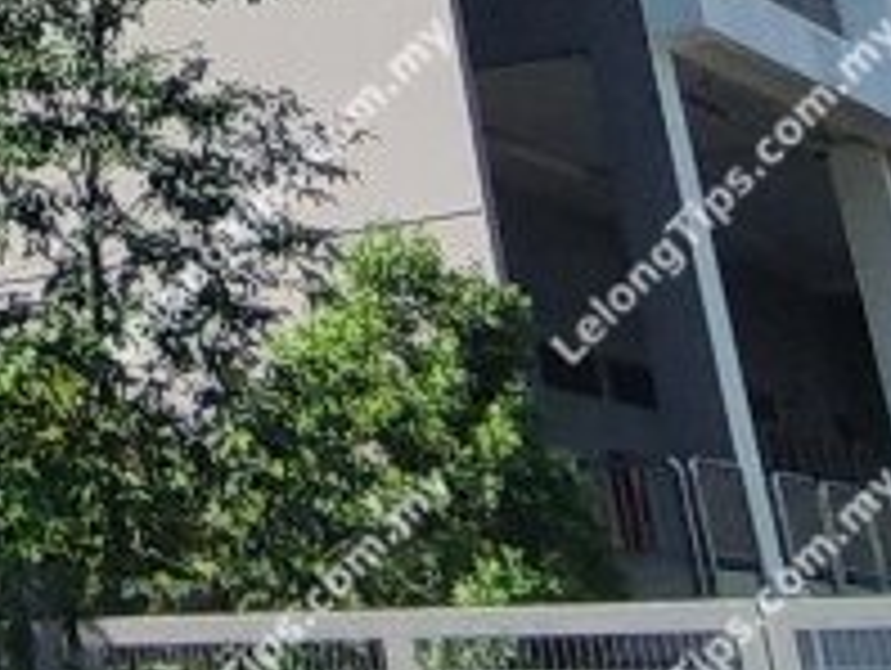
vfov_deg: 11.3
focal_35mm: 95
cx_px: -450
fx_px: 2448
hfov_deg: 18.3
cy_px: -1196
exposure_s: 1/2493
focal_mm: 1.65
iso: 50
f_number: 2.2
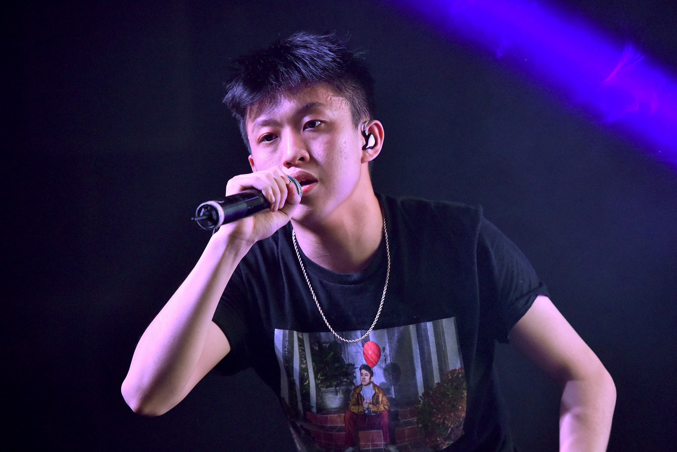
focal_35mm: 165
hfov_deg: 12.4
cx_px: 338
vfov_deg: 8.3
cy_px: 226
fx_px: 3104
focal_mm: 165
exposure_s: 1/250
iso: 4000
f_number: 4
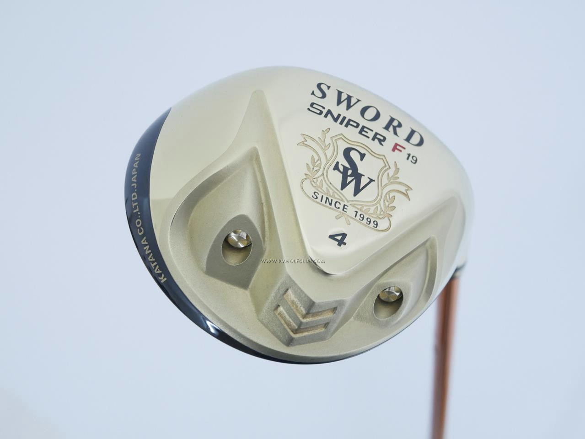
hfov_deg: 38.2
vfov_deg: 29.1
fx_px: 845
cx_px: 292
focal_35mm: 50
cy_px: 220
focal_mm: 25
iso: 1600
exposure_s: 1/60
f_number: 4.5
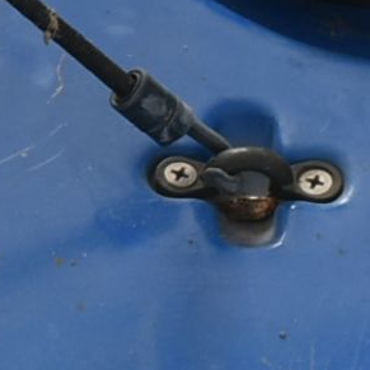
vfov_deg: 3.5
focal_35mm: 498
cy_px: -57
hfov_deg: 3.5
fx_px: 6022
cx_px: -127
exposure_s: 1/160
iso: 200
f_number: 10
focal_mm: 38
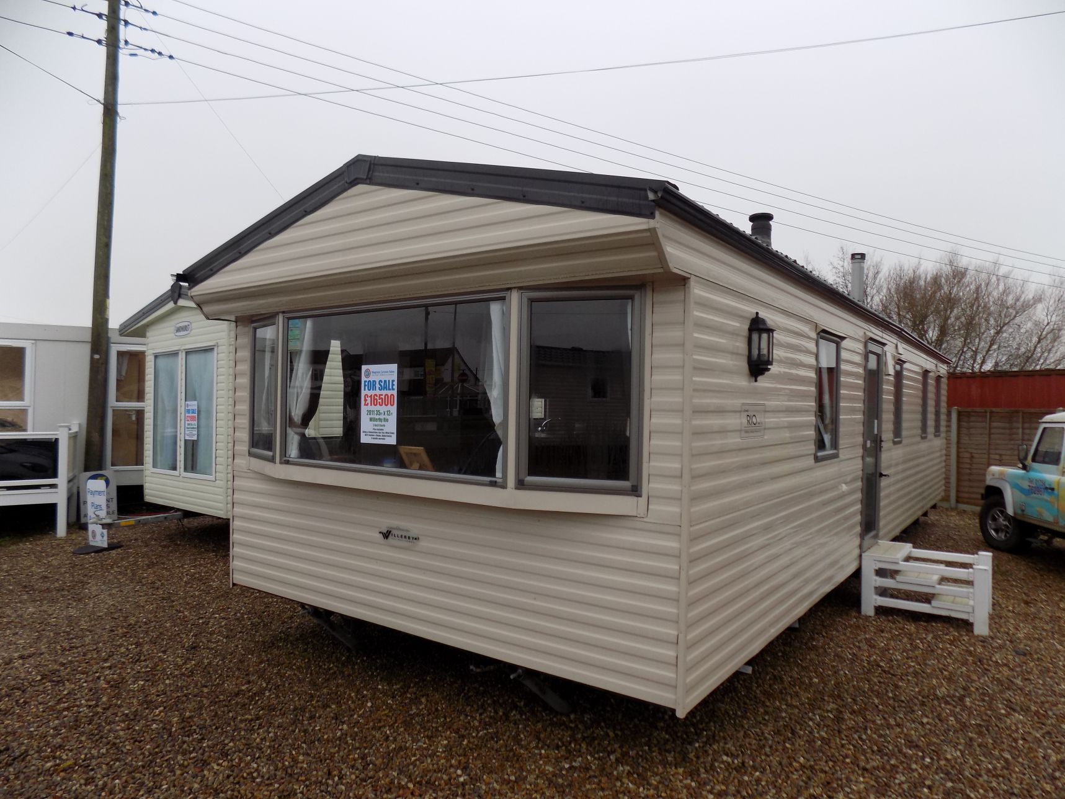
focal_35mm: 23
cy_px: 400
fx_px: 708
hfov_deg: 73.9
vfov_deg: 58.9
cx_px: 532
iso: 80
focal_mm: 4
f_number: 3.1
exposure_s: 1/125
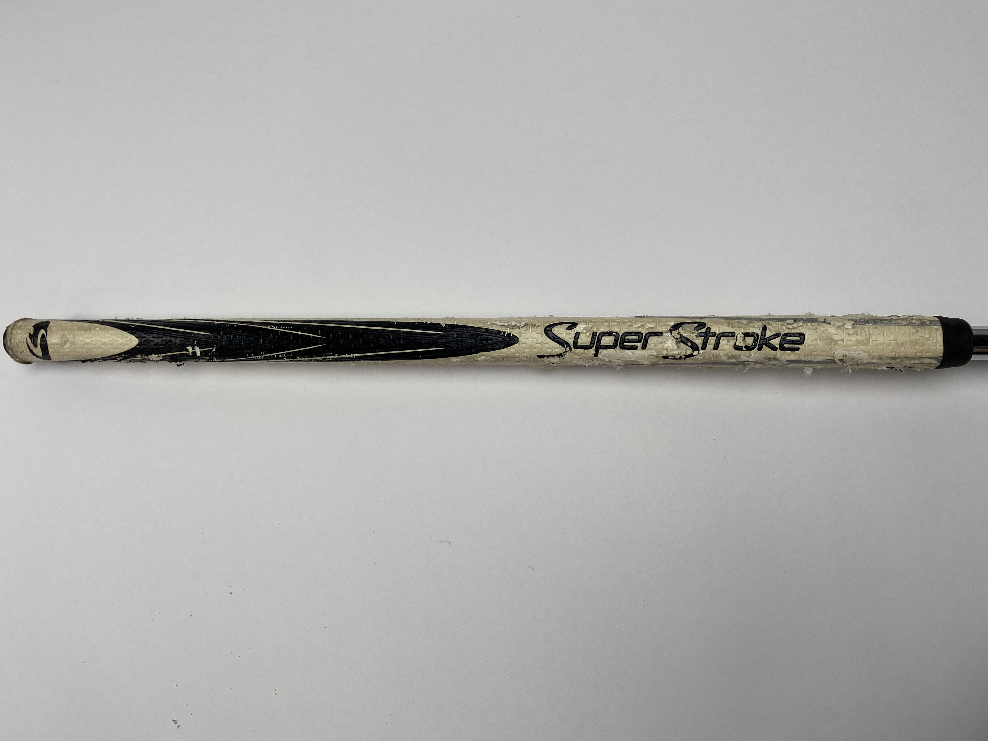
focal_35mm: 26
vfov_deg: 53.1
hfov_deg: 67.3
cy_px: 370
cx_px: 494
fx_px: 742
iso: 32
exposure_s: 1/441
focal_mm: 4.25
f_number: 1.8
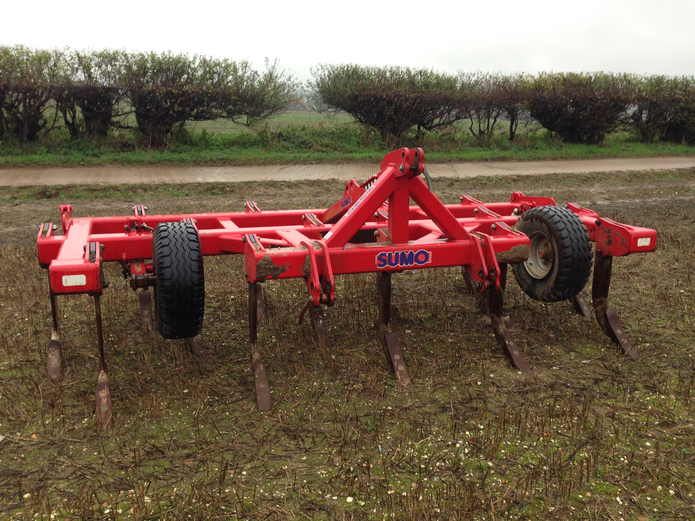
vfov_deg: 42.9
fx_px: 663
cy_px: 260
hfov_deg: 55.4
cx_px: 348
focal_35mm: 33
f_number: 2.4
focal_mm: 4.12
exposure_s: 1/120
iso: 50
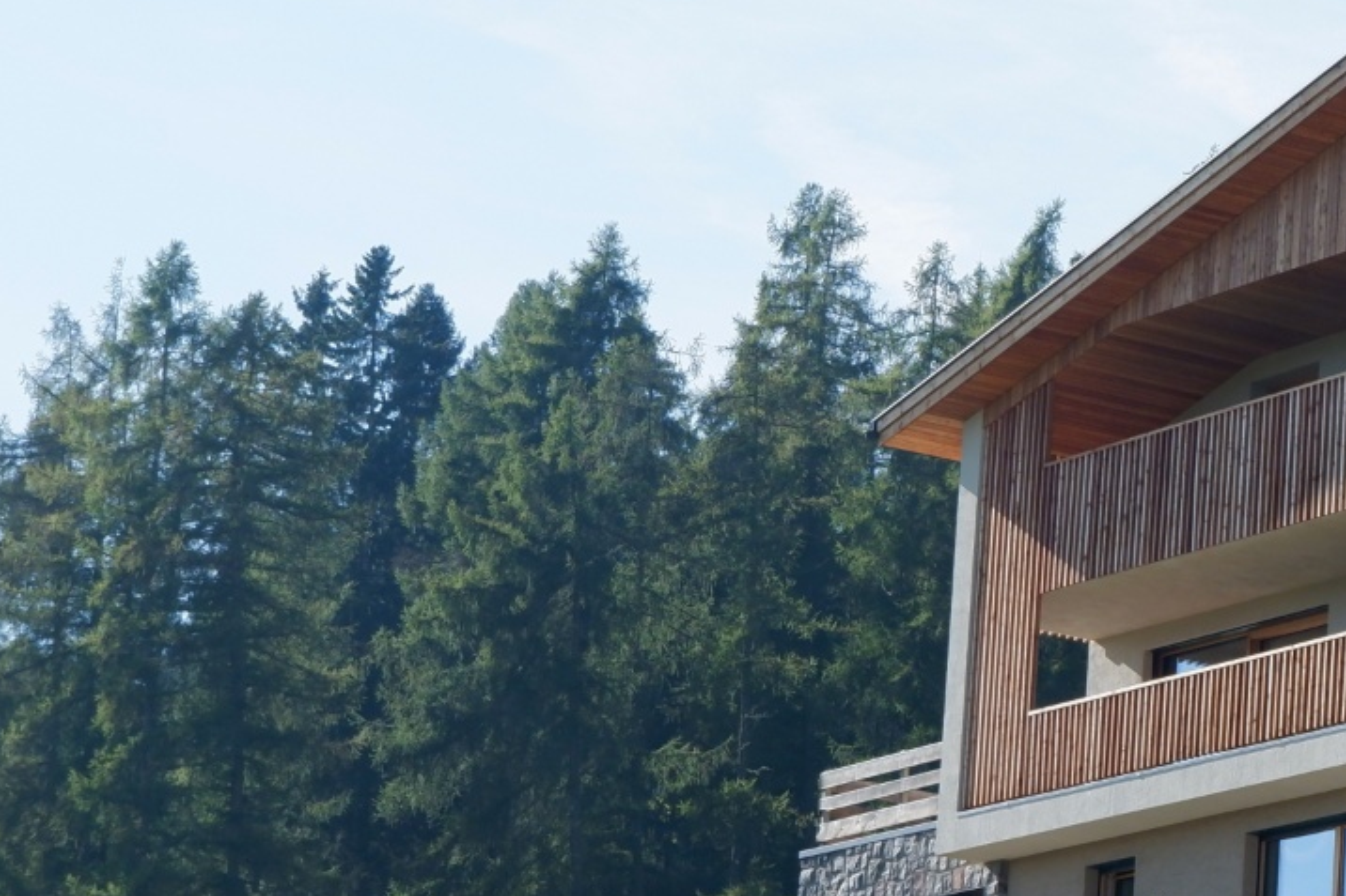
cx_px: 1414
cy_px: 578
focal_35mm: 148
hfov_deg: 13.6
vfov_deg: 9.3
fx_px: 5532
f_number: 5.6
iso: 400
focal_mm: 35.3
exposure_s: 1/850
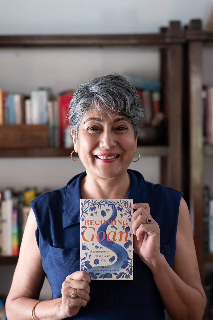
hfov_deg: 10.8
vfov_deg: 16.1
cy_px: 160
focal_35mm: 127
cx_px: 106
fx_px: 1127
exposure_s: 1/100
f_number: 2.2
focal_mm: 85
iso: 1400
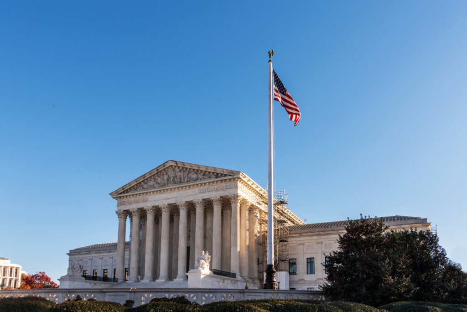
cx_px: 234
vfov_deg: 45.0
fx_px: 376
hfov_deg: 63.6
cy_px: 156
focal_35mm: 29
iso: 100
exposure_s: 1/100
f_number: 14
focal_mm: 29
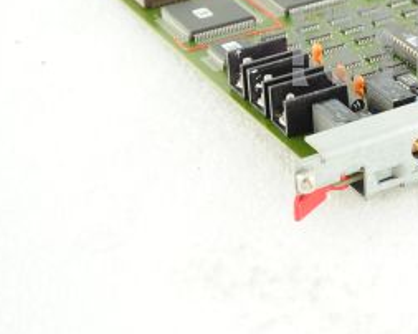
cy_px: 47
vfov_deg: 11.9
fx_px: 1595
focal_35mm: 129
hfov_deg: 14.6
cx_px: 458
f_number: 7.1
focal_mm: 58
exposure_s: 1/125
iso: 1600
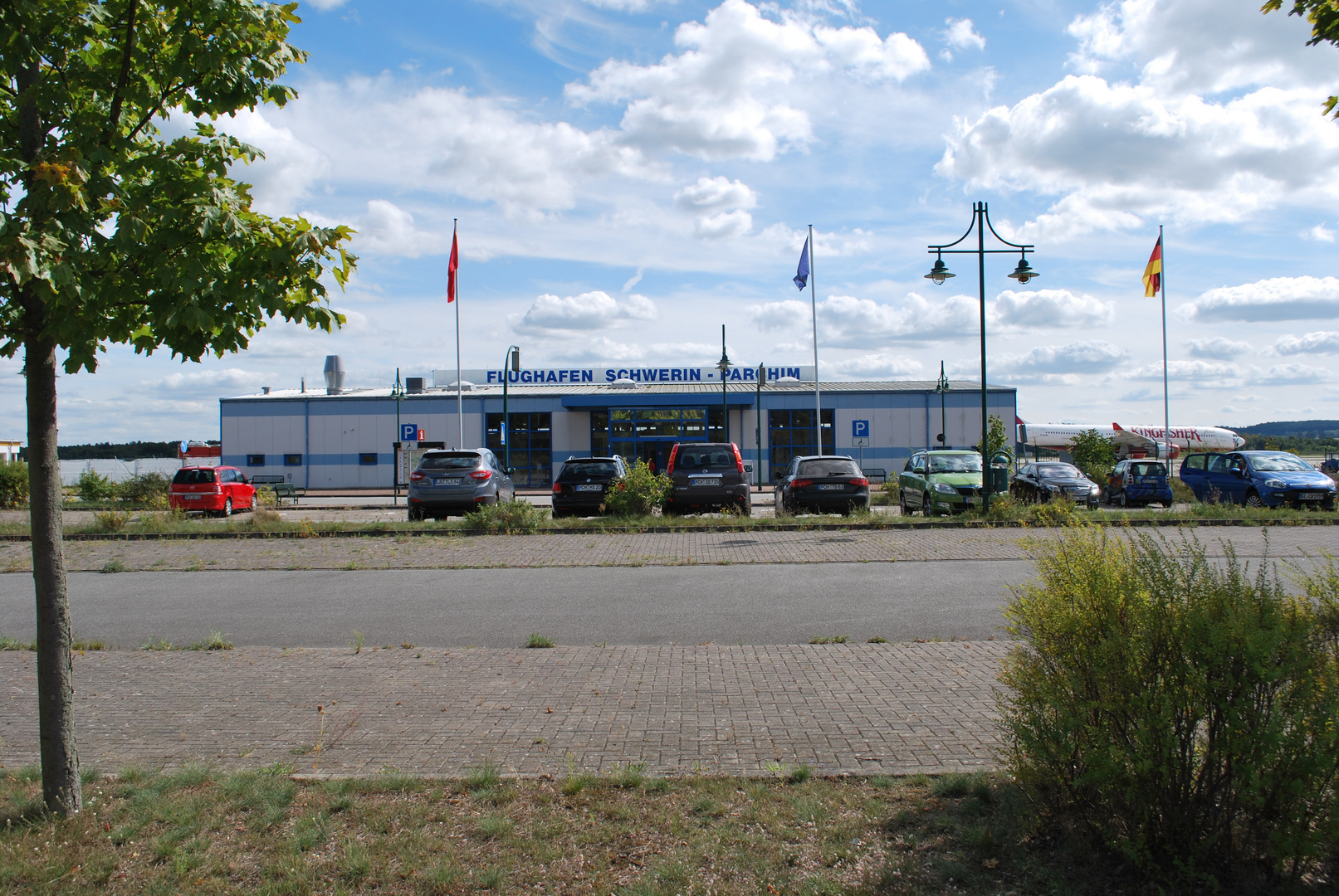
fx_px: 1117
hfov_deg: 61.9
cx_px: 670
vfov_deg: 43.7
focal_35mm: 30
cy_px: 448
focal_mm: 20
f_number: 9
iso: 100
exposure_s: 1/320
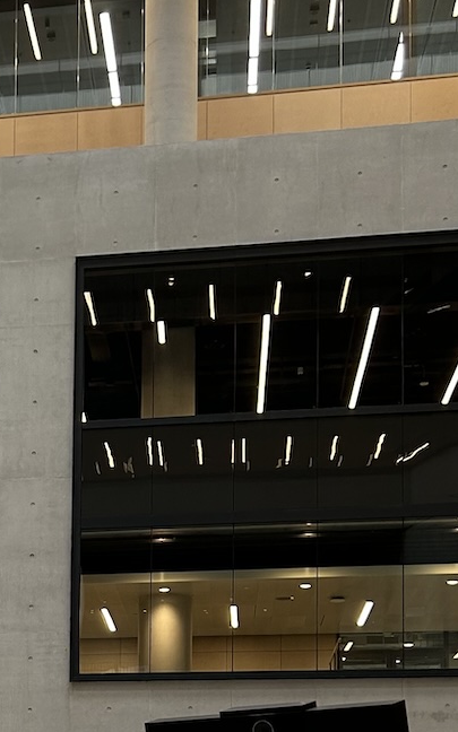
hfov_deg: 15.2
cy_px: 759
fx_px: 1638
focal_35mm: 82
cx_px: -140
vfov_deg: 23.9
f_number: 1.5
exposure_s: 1/120
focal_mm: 5.7
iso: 64
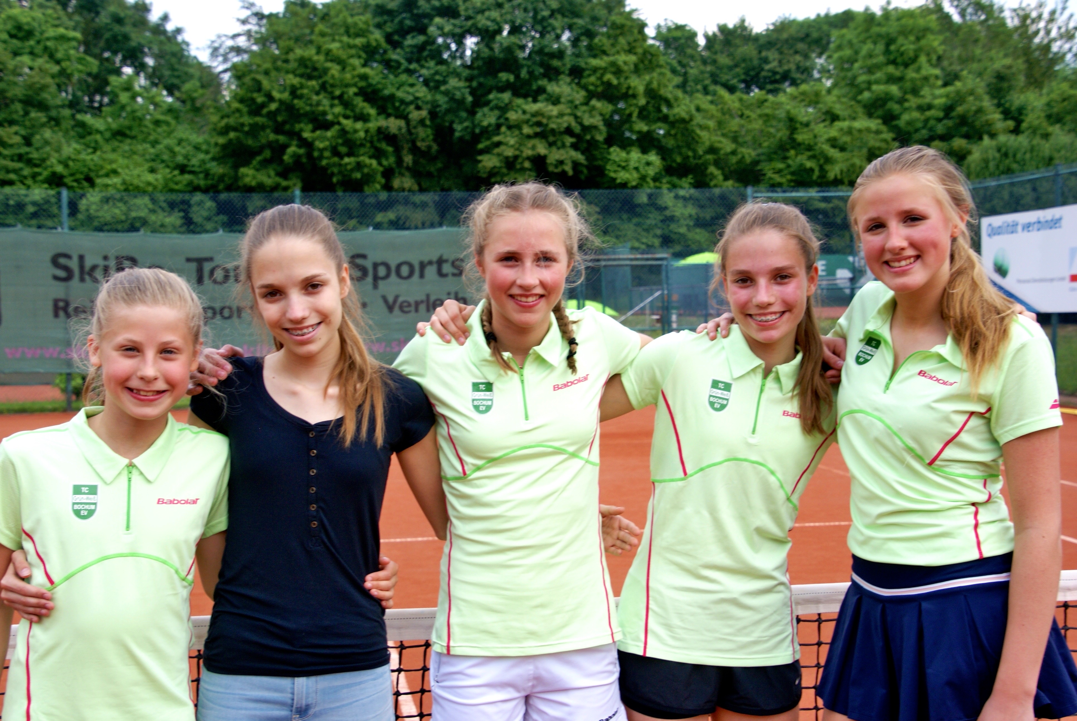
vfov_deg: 29.9
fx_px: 1348
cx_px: 538
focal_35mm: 45
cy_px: 360
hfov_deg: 43.6
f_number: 6.3
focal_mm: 30
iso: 100
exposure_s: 1/200
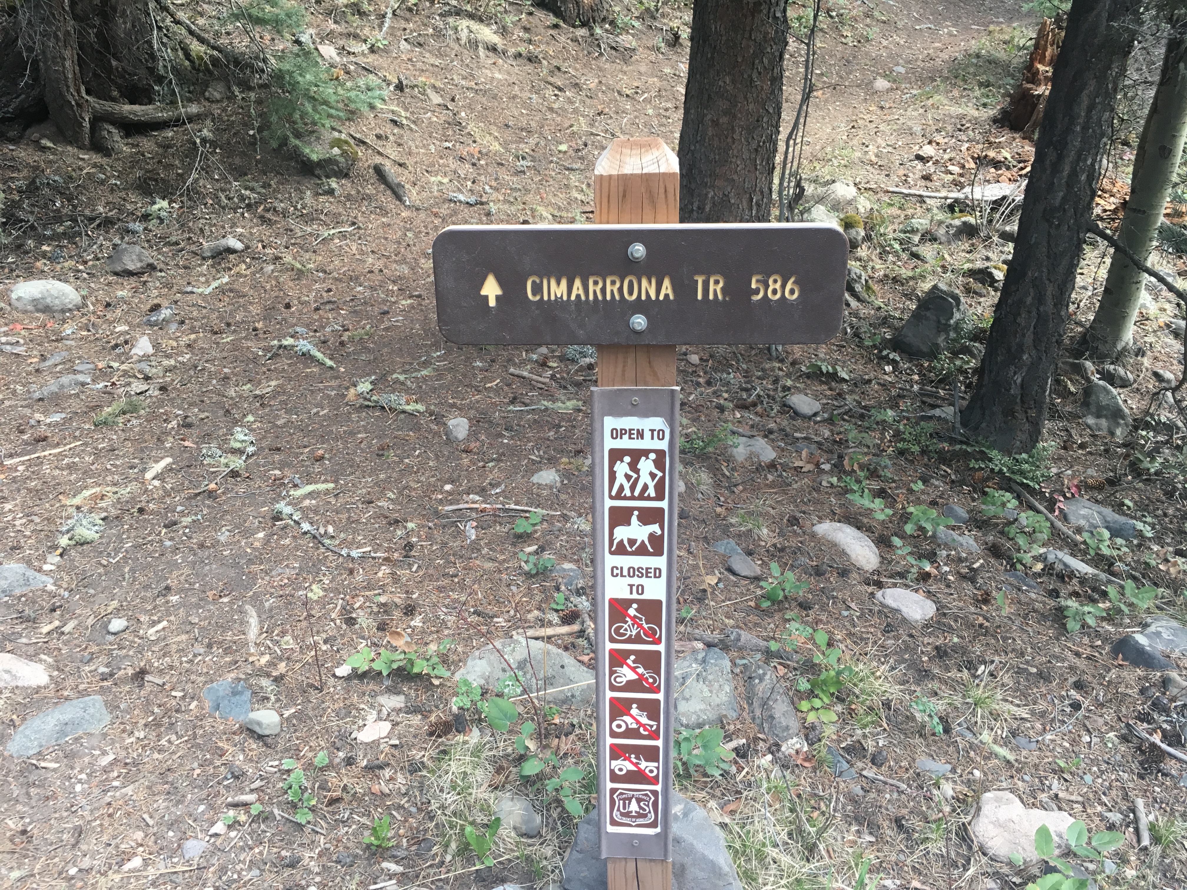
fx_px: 994
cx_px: 594
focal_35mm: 29
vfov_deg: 48.2
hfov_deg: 61.7
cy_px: 445
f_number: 2.2
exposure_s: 1/30
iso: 25
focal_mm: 4.15
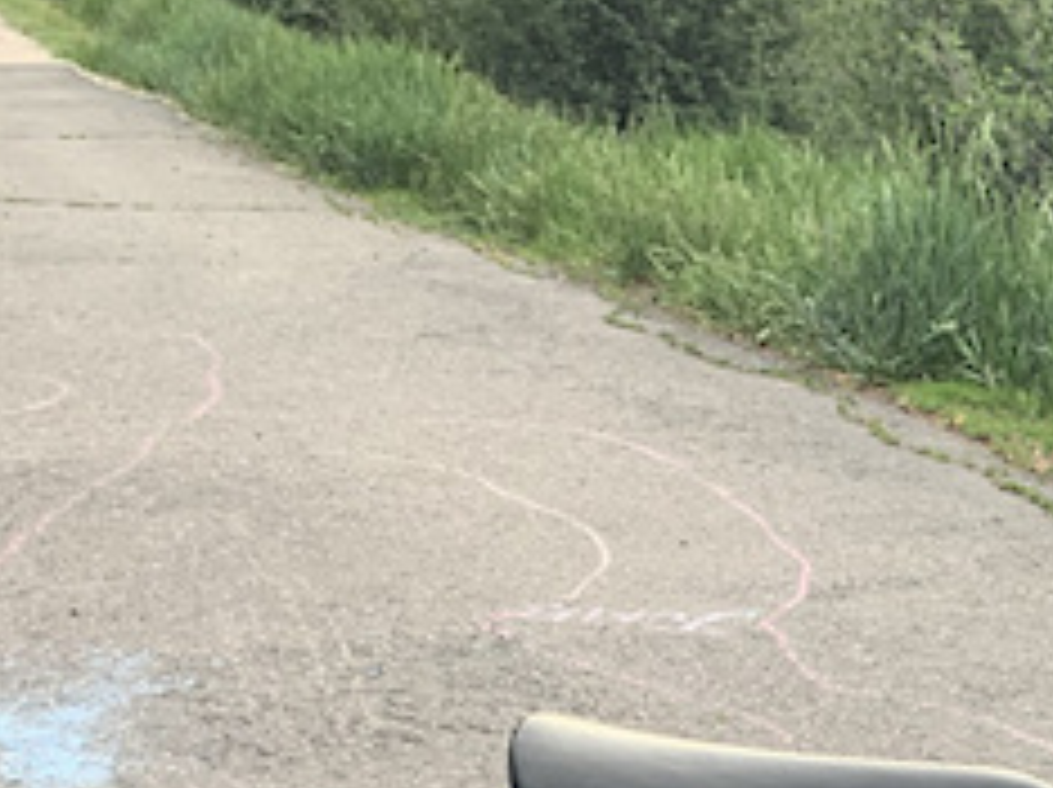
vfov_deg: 15.0
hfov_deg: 20.5
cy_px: 1297
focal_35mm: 89
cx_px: 1282
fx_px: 2705
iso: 40
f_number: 1.8
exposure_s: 1/121
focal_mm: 4.25
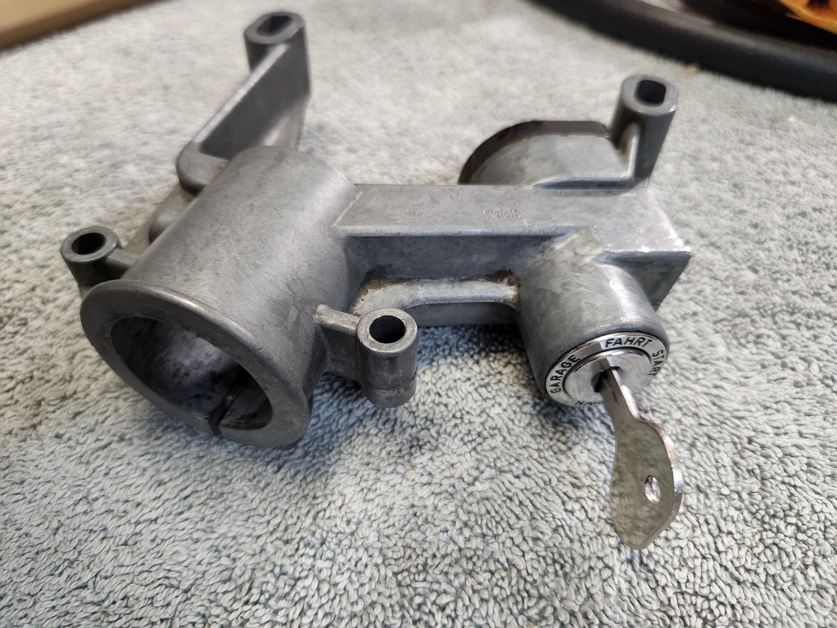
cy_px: 314
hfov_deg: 73.9
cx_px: 418
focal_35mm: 23
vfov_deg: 58.9
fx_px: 556
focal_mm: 5.4
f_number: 1.8
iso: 1000
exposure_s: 1/120
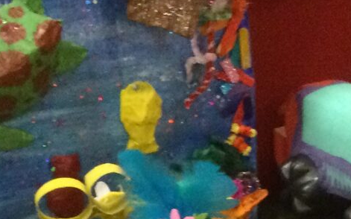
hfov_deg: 14.4
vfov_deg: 8.7
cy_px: 421
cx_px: 330
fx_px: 1367
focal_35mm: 143
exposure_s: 1/17
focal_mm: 3.3
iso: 200
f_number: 2.4
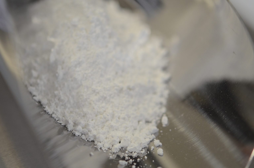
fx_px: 634
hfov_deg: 22.7
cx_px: 127
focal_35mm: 90
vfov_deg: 15.1
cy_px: 84
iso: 1000
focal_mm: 60
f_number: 3.2
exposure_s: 1/320
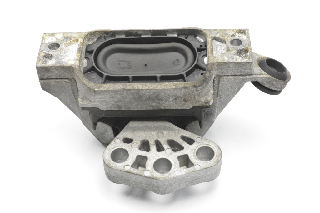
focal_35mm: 72
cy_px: 106
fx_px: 640
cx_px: 160
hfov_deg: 28.1
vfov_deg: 18.9
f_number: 14
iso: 6400
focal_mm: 48
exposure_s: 1/125
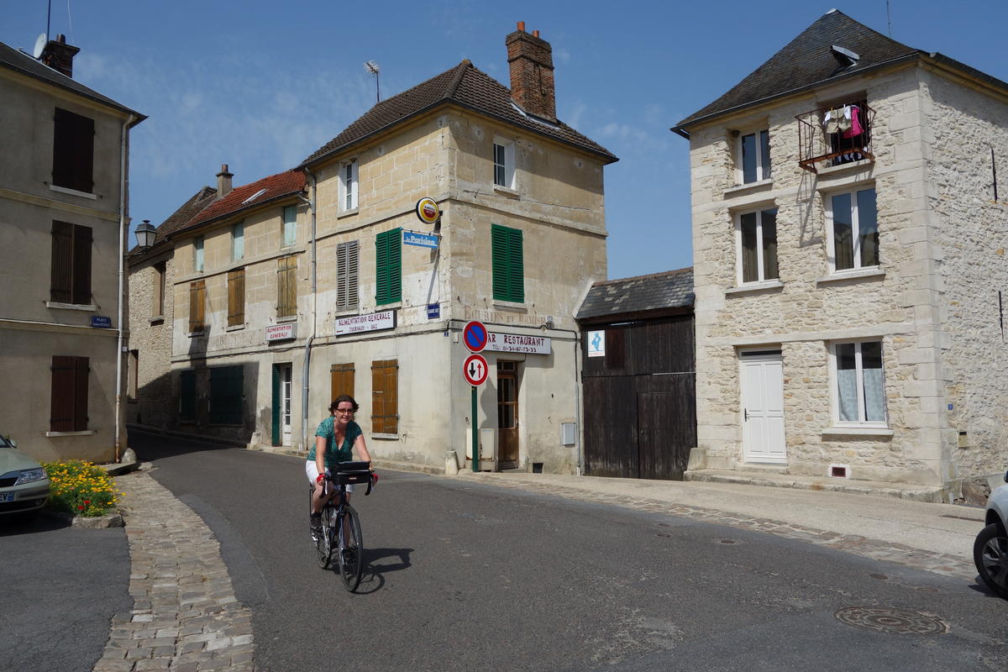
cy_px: 336
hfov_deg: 65.5
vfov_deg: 46.4
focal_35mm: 28
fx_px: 784
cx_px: 504
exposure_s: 1/800
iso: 125
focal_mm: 10.4
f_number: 6.3
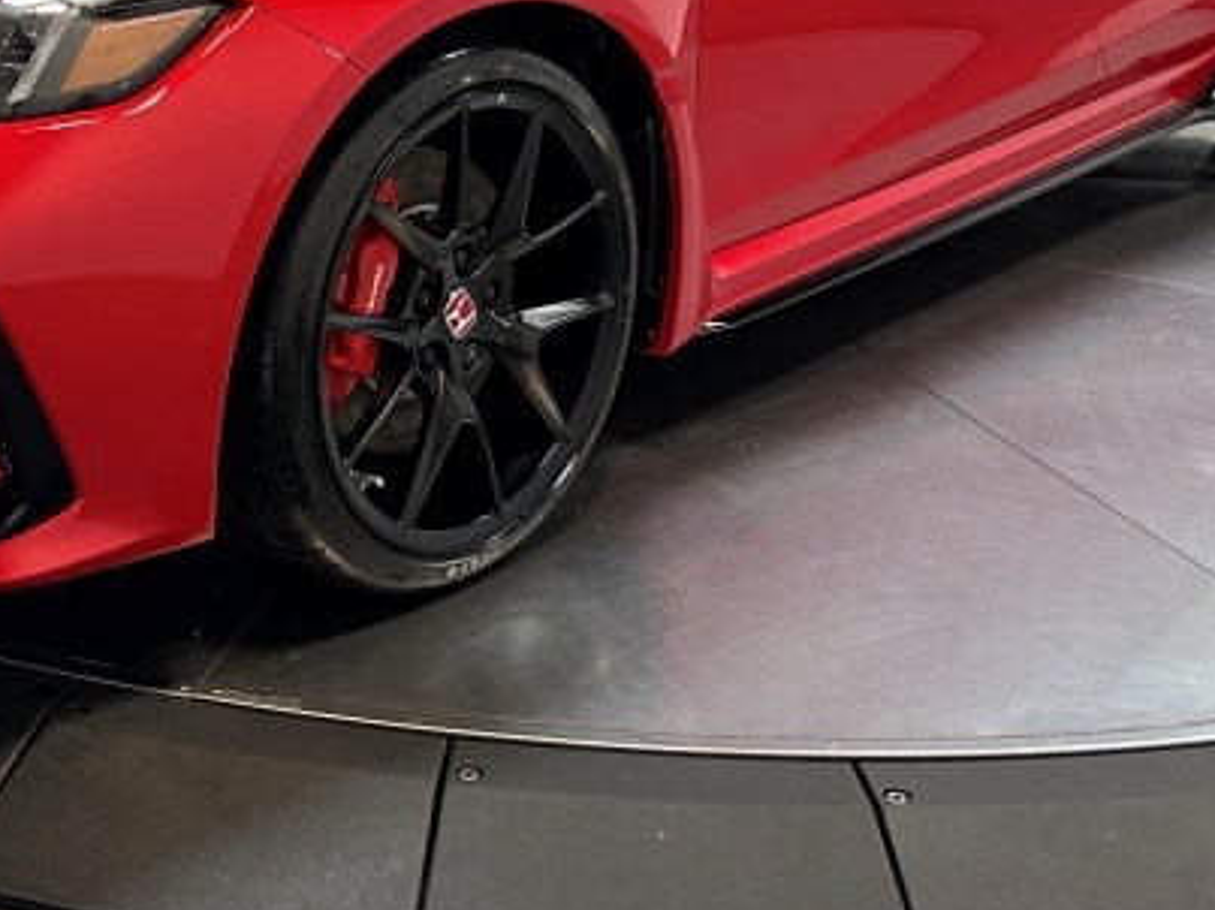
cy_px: 33
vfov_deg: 23.2
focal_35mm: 61
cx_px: 301
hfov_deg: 31.1
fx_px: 2140
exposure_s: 1/60
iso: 250
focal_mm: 6.86
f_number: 1.78
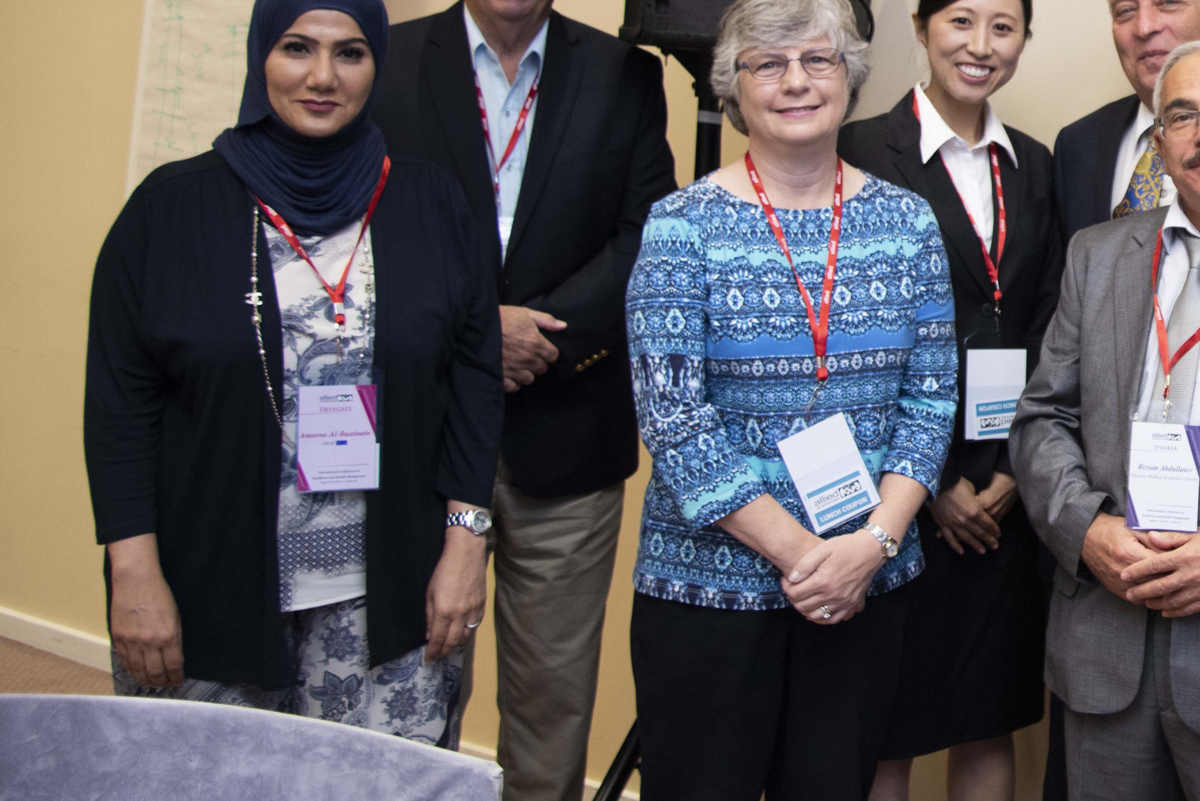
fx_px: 1900
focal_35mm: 57
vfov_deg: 23.3
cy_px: 123
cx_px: 1330
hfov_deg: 31.1
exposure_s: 1/125
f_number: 4
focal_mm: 24
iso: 1000
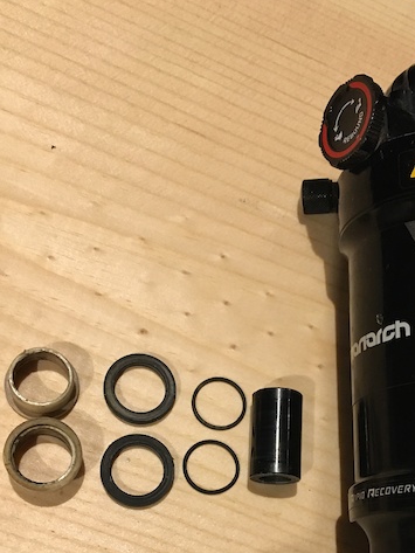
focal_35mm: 49
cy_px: 442
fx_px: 783
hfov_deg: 29.6
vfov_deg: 37.5
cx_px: 257
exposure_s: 1/20
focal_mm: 4.15
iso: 200
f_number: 2.2
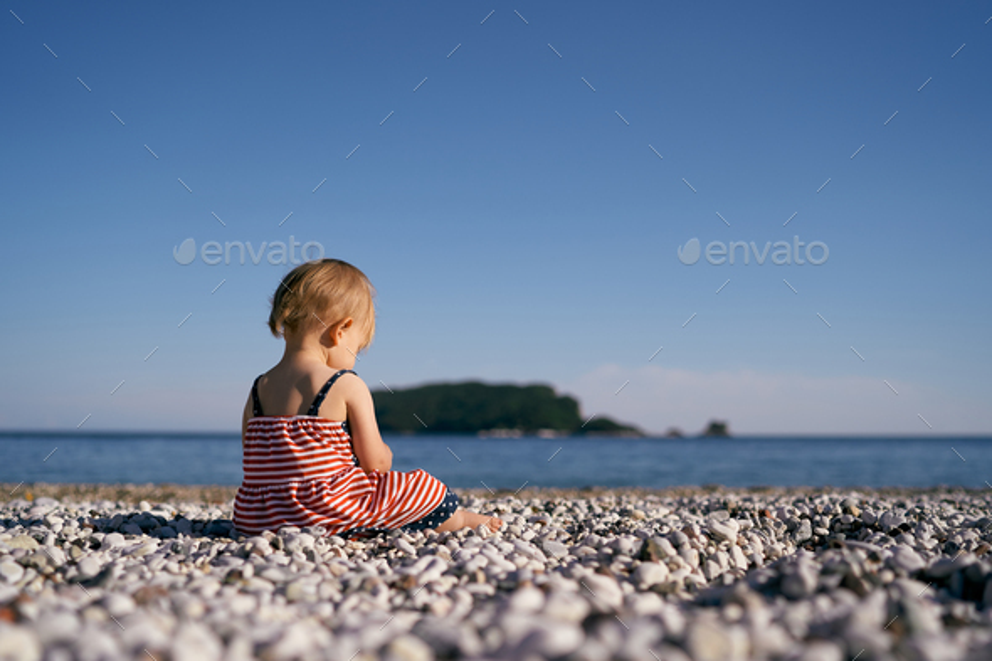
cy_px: 330
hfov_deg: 54.4
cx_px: 496
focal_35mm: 35
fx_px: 964
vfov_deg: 37.8
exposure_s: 1/8000
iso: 100
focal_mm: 35
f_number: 2
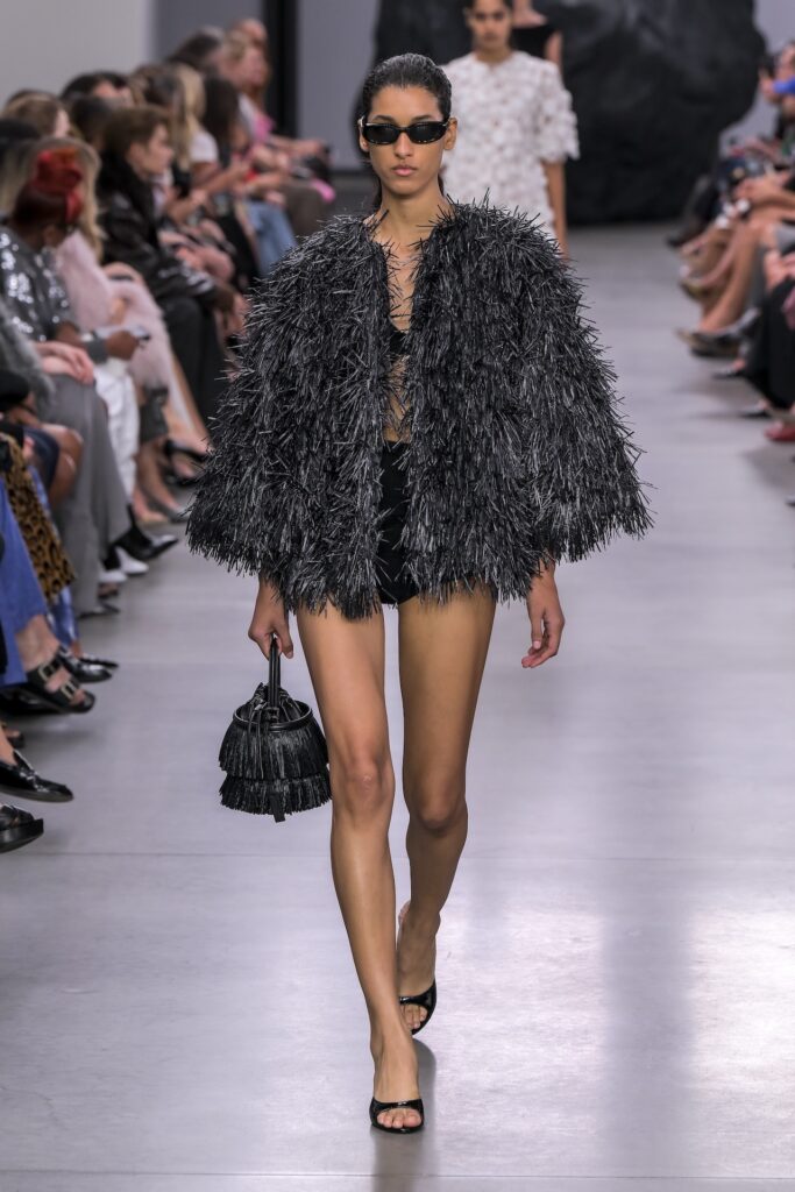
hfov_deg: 11.4
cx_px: 398
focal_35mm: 120
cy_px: 596
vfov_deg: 17.1
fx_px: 3973
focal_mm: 120
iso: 800
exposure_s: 1/800
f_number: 4.5
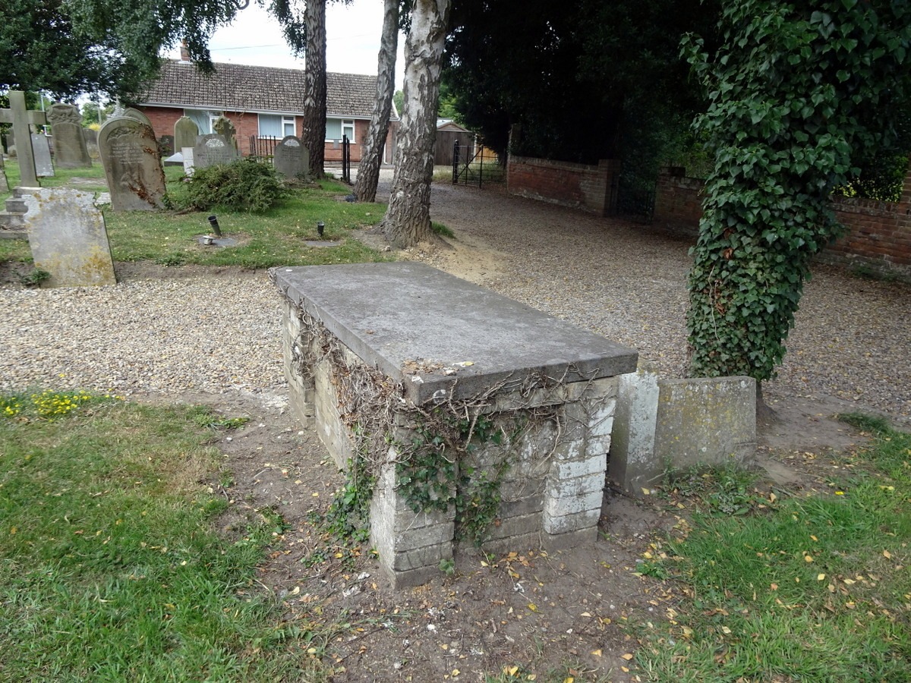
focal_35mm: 24
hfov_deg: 71.6
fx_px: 632
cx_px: 456
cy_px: 342
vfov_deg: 56.8
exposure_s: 1/200
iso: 80
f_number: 3.5
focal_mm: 4.1
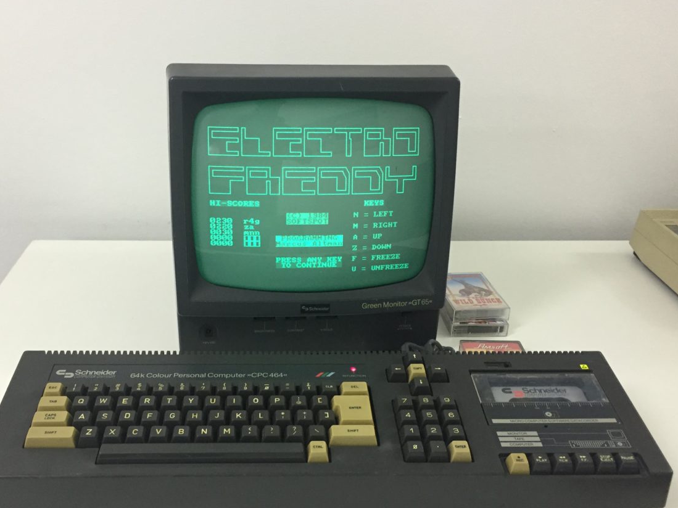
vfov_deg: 37.6
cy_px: 289
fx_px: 744
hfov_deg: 48.9
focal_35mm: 38
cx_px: 305
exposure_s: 1/33
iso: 200
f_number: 2.2
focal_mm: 4.15
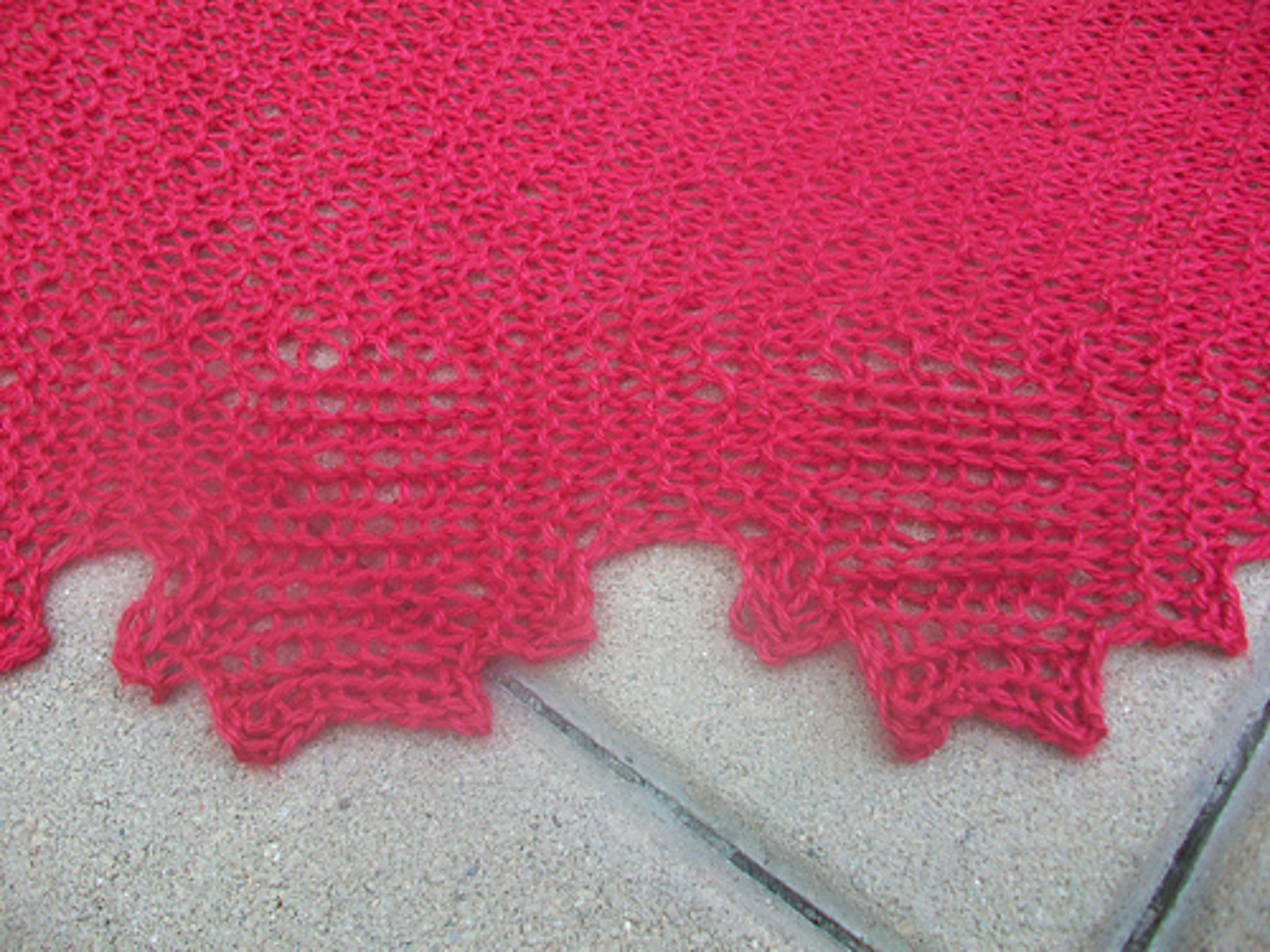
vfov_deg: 44.2
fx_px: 1174
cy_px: 476
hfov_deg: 56.8
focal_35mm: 32
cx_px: 635
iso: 80
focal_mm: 5.7
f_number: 2.8
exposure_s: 1/60
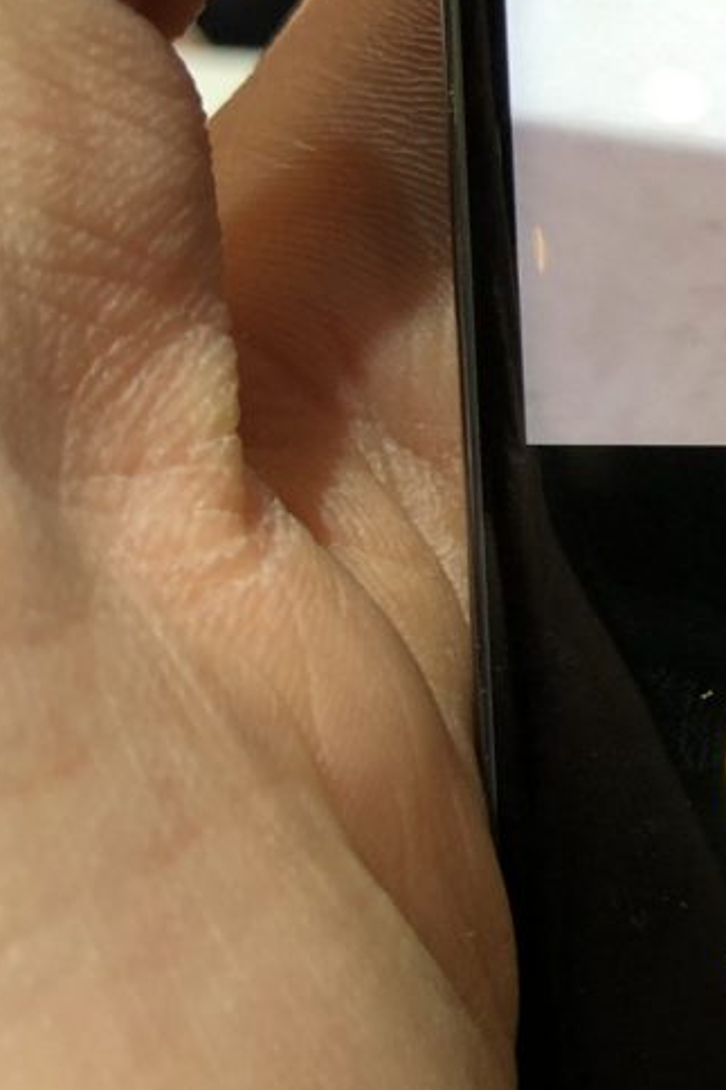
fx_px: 2482
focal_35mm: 82
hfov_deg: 14.9
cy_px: 511
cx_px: 1234
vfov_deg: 24.8
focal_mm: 4
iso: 25
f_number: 1.8
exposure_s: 1/50
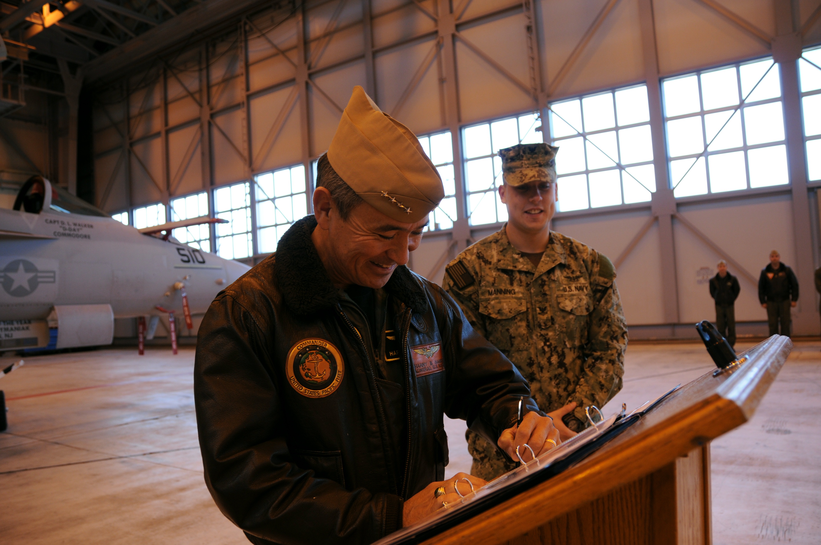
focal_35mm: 27
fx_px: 615
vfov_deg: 47.8
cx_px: 410
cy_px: 272
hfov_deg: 67.4
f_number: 3.5
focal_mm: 18
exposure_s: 1/100
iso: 250
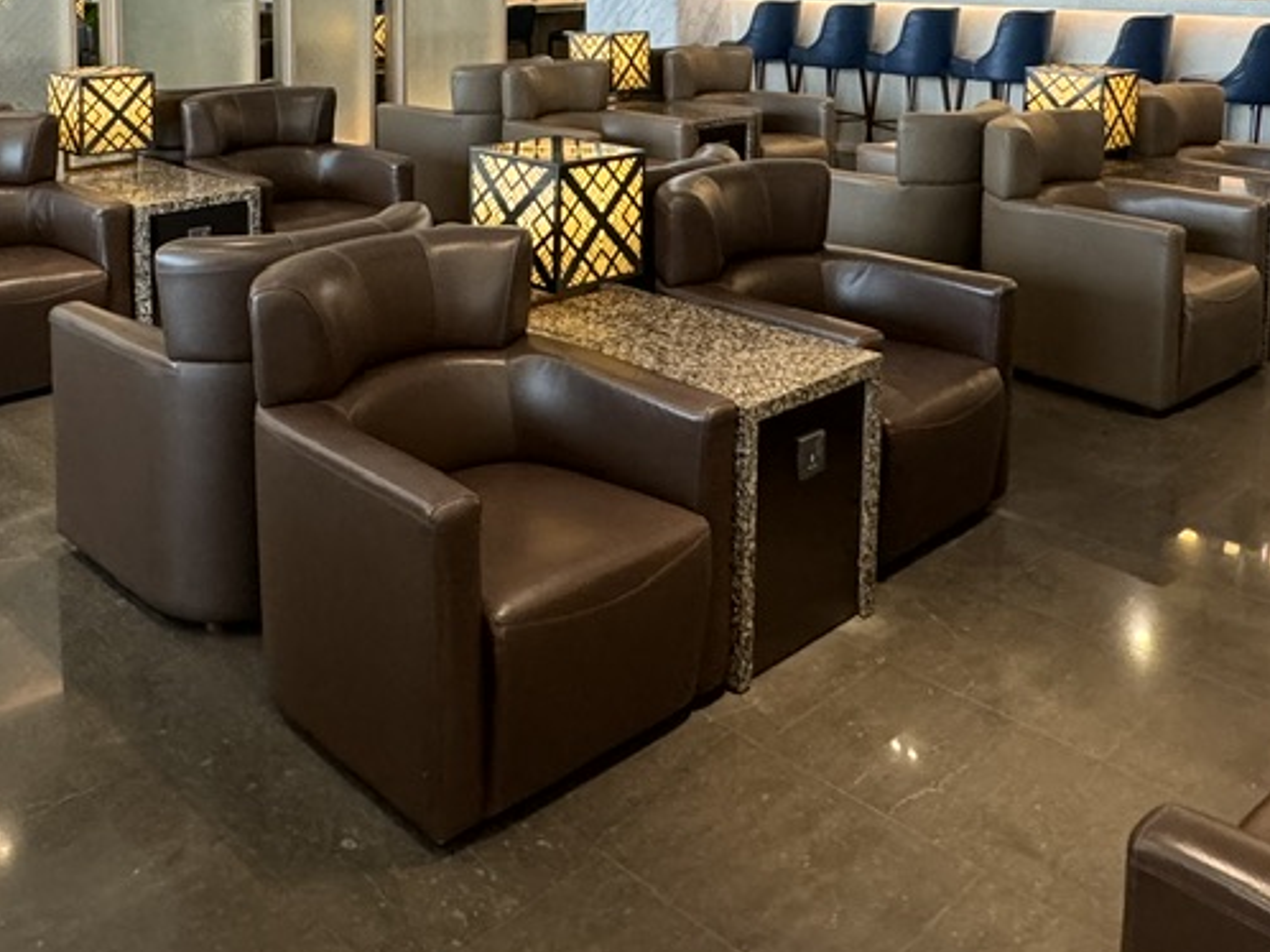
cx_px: 446
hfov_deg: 50.6
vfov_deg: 36.5
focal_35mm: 36
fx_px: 1320
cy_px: 51
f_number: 2.2
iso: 320
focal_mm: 2.22
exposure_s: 1/100
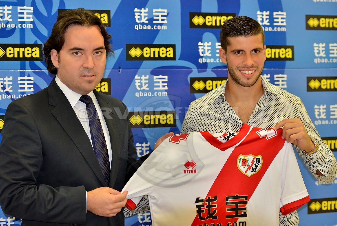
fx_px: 657
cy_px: 113
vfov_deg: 19.5
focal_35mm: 70
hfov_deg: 28.8
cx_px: 168
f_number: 2.8
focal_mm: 70
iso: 1600
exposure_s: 1/200
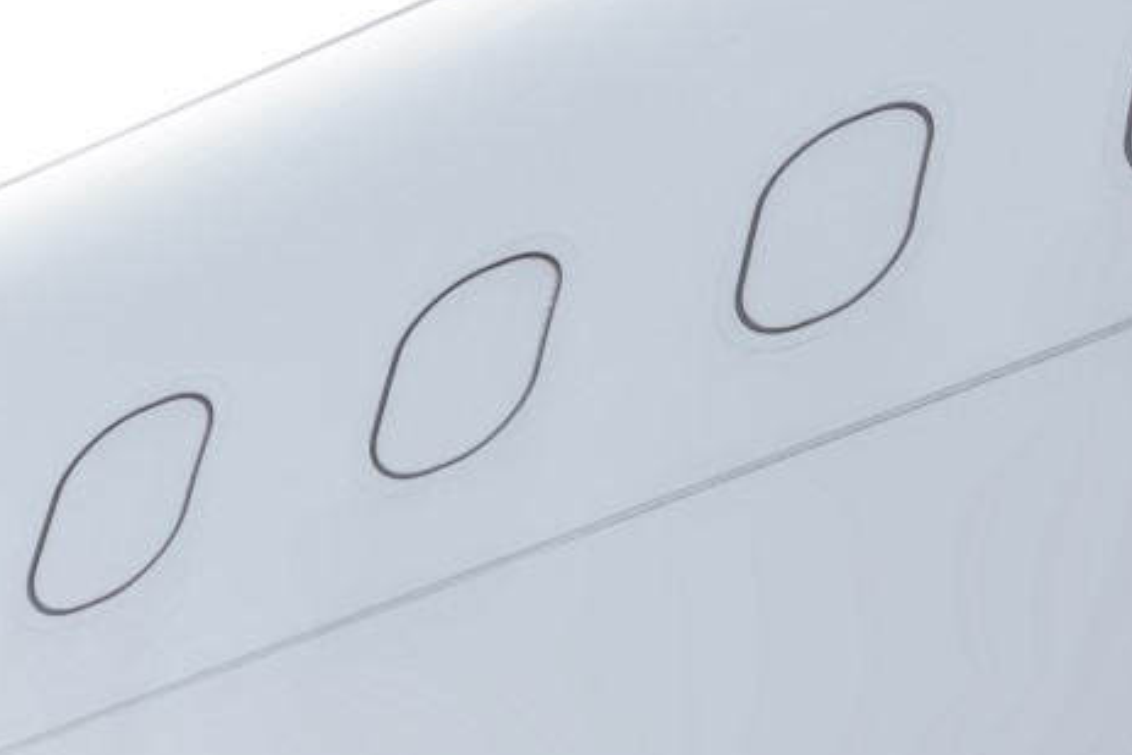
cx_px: 418
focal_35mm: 242
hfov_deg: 8.5
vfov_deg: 5.7
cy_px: 336
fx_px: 7611
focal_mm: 70
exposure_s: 1/80
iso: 100
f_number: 8
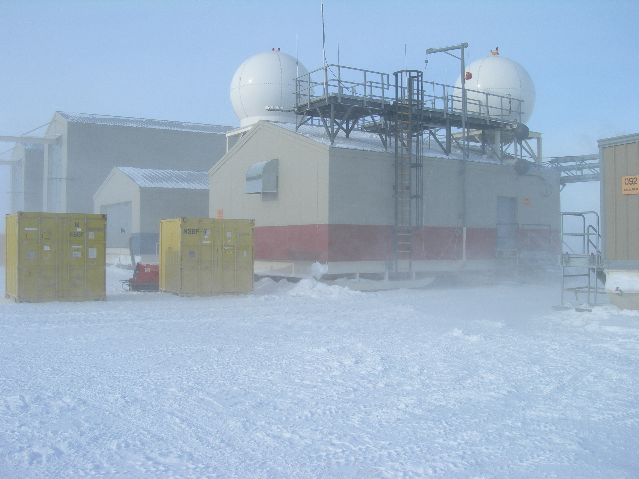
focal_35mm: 38
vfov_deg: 37.7
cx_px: 320
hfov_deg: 49.0
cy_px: 240
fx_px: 701
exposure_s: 1/762
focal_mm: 7.8
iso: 50
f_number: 4.8
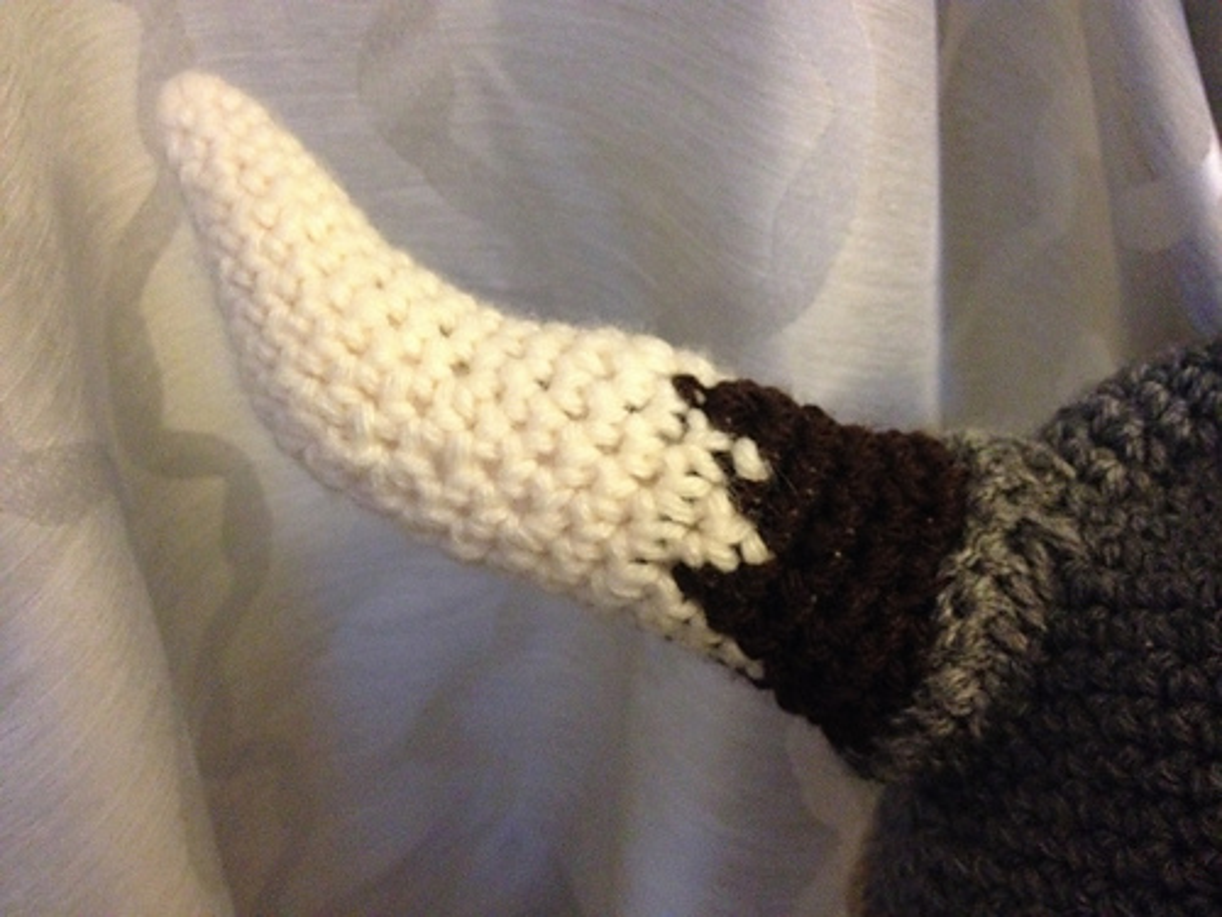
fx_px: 1236
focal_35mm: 35
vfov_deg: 40.7
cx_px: 611
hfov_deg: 52.6
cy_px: 458
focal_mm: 4.28
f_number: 2.4
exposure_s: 1/15
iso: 500
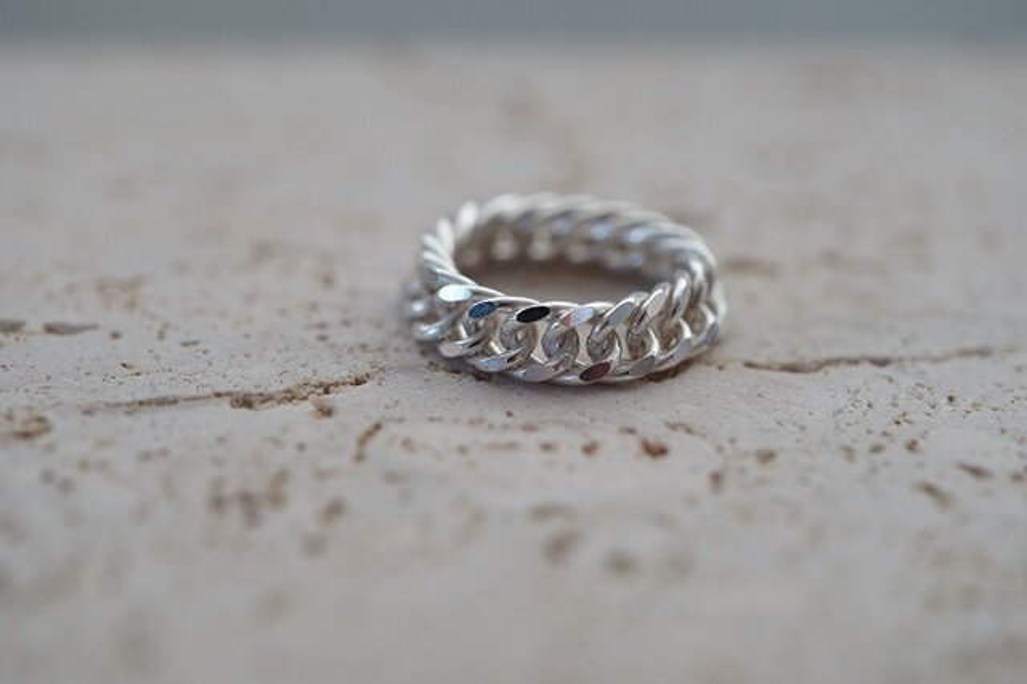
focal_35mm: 50
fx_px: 1426
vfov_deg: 27.0
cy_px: 342
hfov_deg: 39.6
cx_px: 514
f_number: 4
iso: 640
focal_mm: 50
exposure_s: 1/160
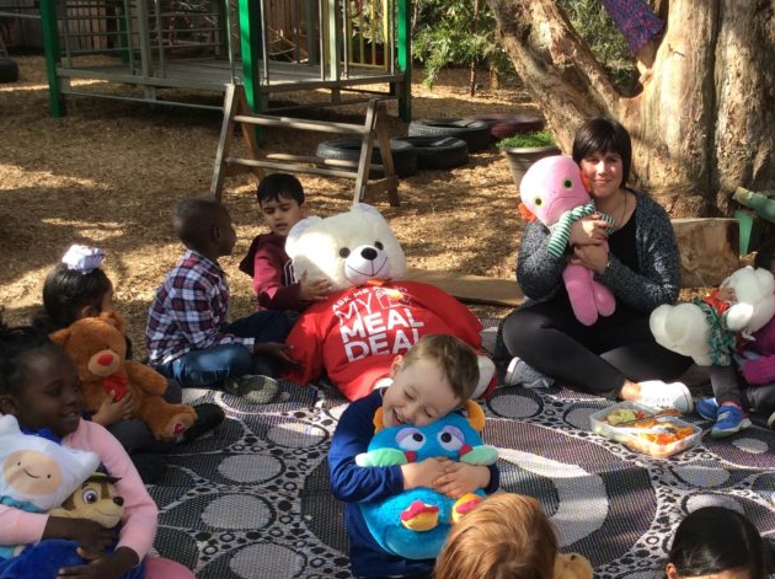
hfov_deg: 36.3
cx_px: 545
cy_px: 373
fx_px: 1163
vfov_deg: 27.8
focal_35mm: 52
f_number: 2.4
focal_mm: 3.3
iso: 32
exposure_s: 1/481
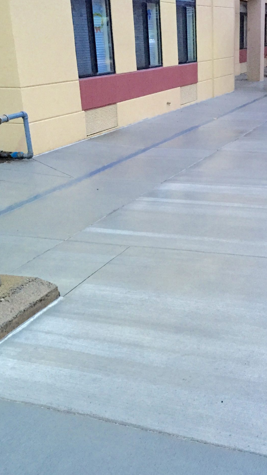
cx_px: 204
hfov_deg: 27.3
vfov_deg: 47.4
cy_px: 237
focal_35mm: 43
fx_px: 541
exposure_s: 1/15
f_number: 2.2
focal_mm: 4.15
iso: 250
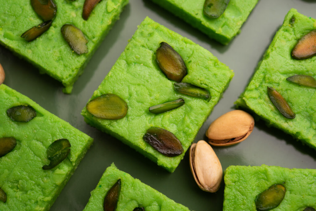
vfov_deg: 22.6
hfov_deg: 33.4
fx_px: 527
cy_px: 106
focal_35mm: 60
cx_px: 158
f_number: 6.3
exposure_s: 1/125
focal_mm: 60
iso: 100
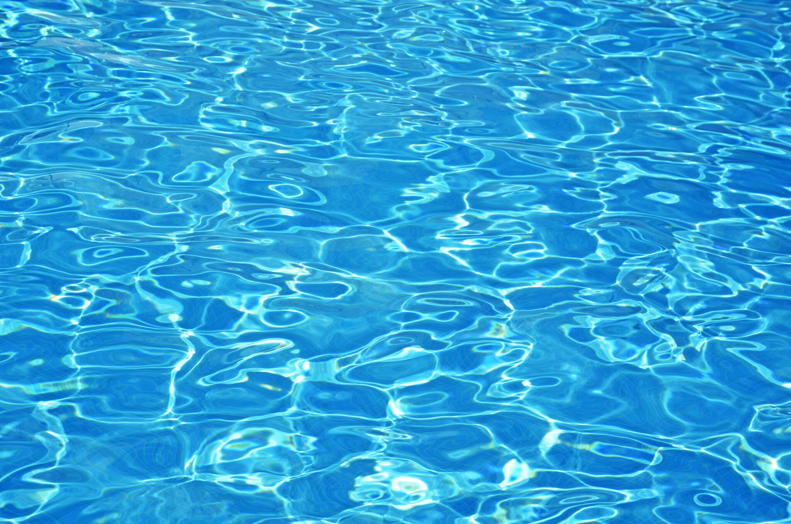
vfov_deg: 20.1
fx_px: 1480
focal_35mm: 68
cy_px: 262
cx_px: 396
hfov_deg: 29.9
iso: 250
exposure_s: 1/2000
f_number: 7.1
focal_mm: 45
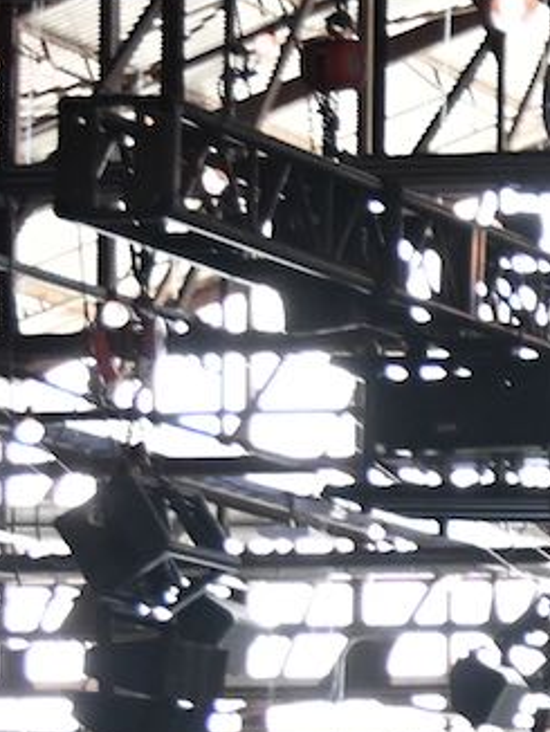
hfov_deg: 4.0
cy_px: 812
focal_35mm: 368
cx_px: 1282
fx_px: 7786
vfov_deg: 5.4
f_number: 4.8
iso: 1250
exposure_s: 1/80
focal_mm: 52
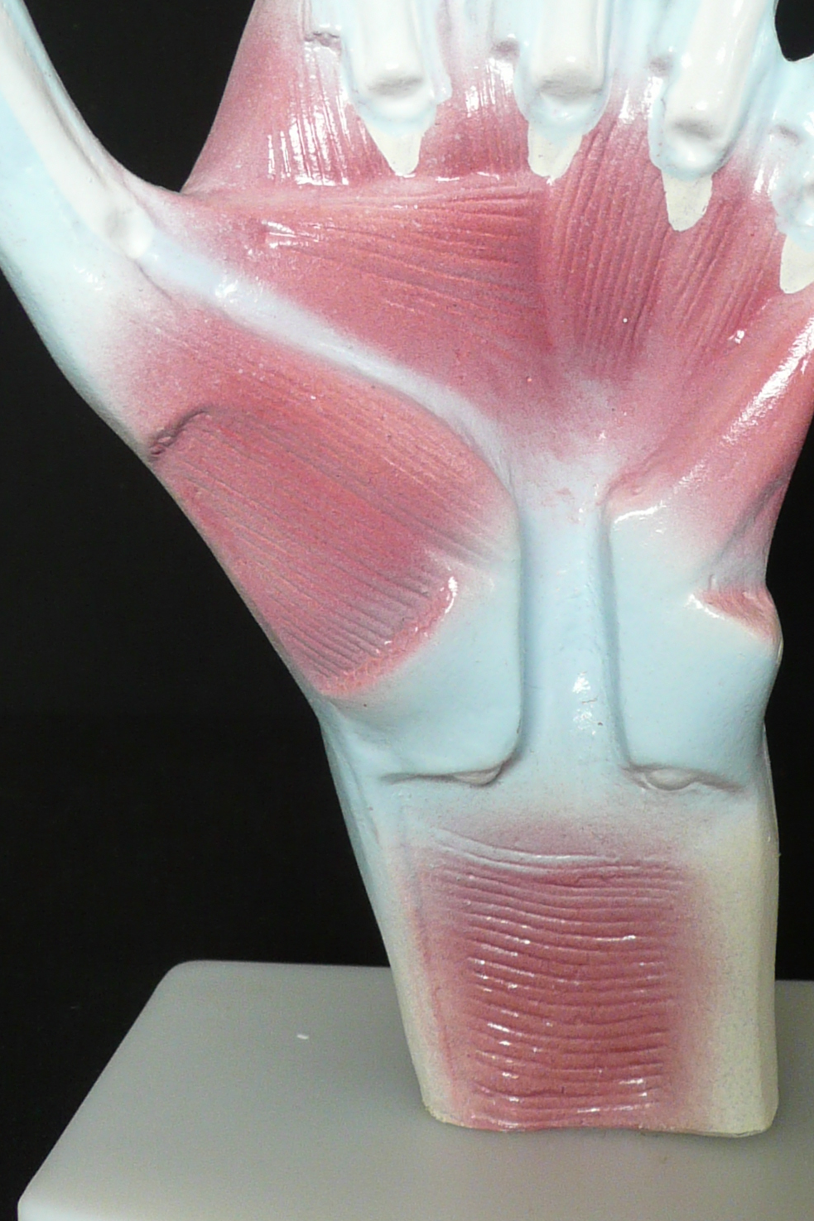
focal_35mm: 65
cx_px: 542
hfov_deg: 20.8
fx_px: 2205
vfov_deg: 30.7
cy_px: 384
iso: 160
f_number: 3.4
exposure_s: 1/30
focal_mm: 4.9
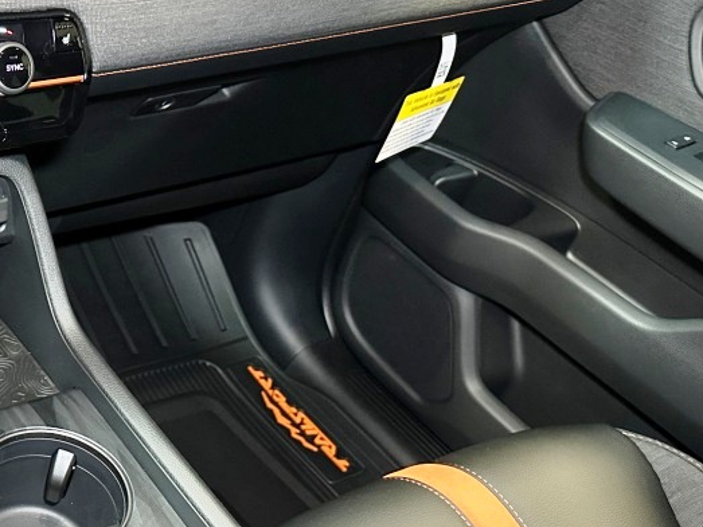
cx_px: 22
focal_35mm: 47
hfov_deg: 36.8
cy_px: 343
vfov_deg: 30.7
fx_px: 954
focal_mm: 6.86
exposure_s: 1/30
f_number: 1.78
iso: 1000
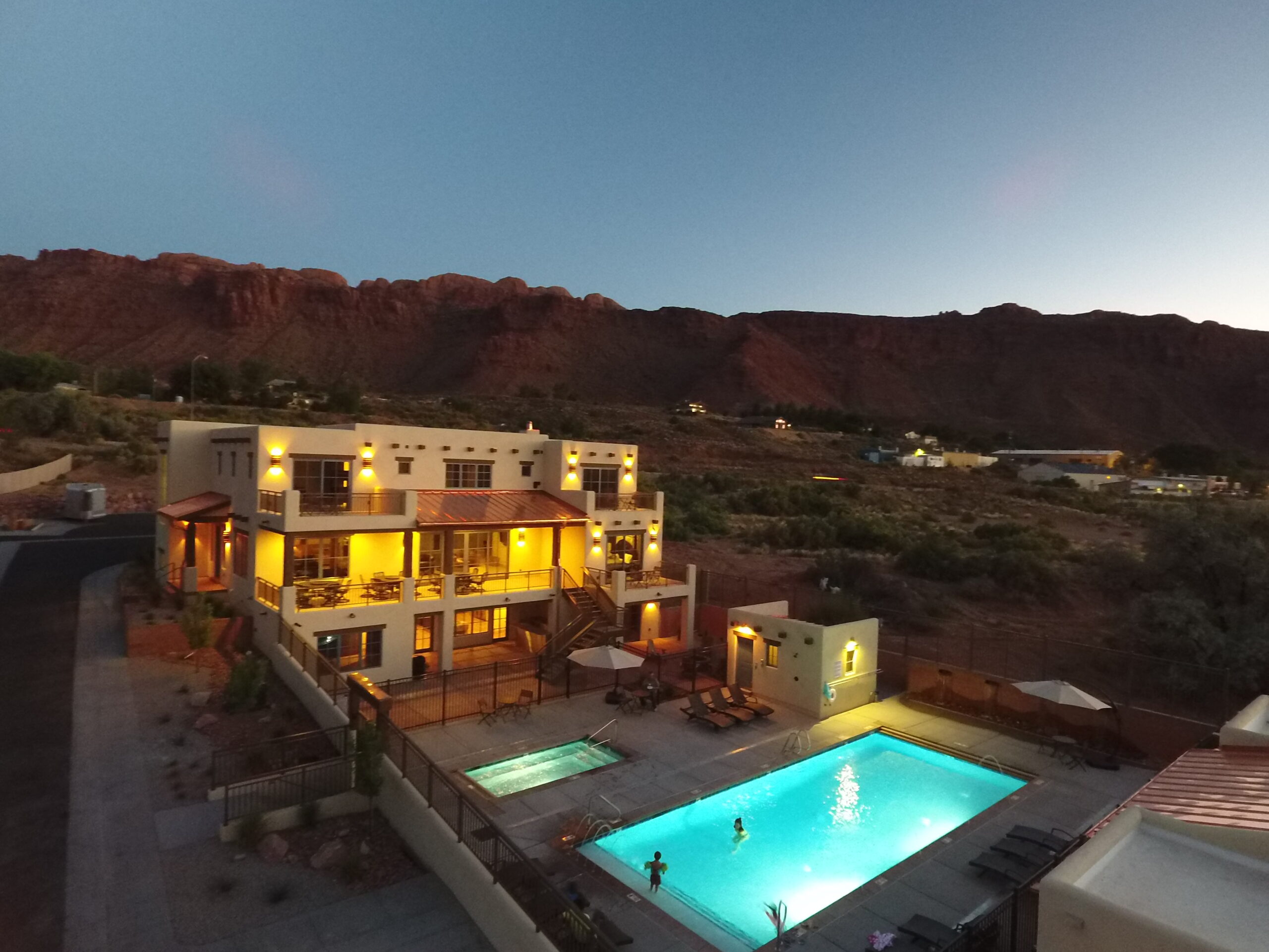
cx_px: 634
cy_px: 476
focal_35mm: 20
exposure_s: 1/3.17
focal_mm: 3.61
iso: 1600
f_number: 2.8
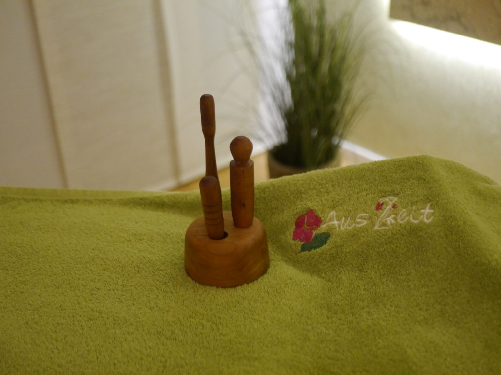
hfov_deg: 38.2
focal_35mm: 50
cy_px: 188
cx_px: 250
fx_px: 724
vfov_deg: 29.1
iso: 1600
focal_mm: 25
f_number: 1.7
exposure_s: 1/80
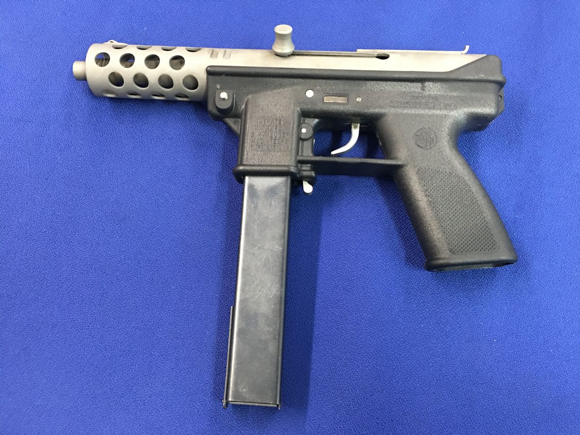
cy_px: 218
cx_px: 290
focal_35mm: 29
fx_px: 486
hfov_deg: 61.7
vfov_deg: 48.2
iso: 80
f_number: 2.2
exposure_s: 1/4
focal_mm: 4.15
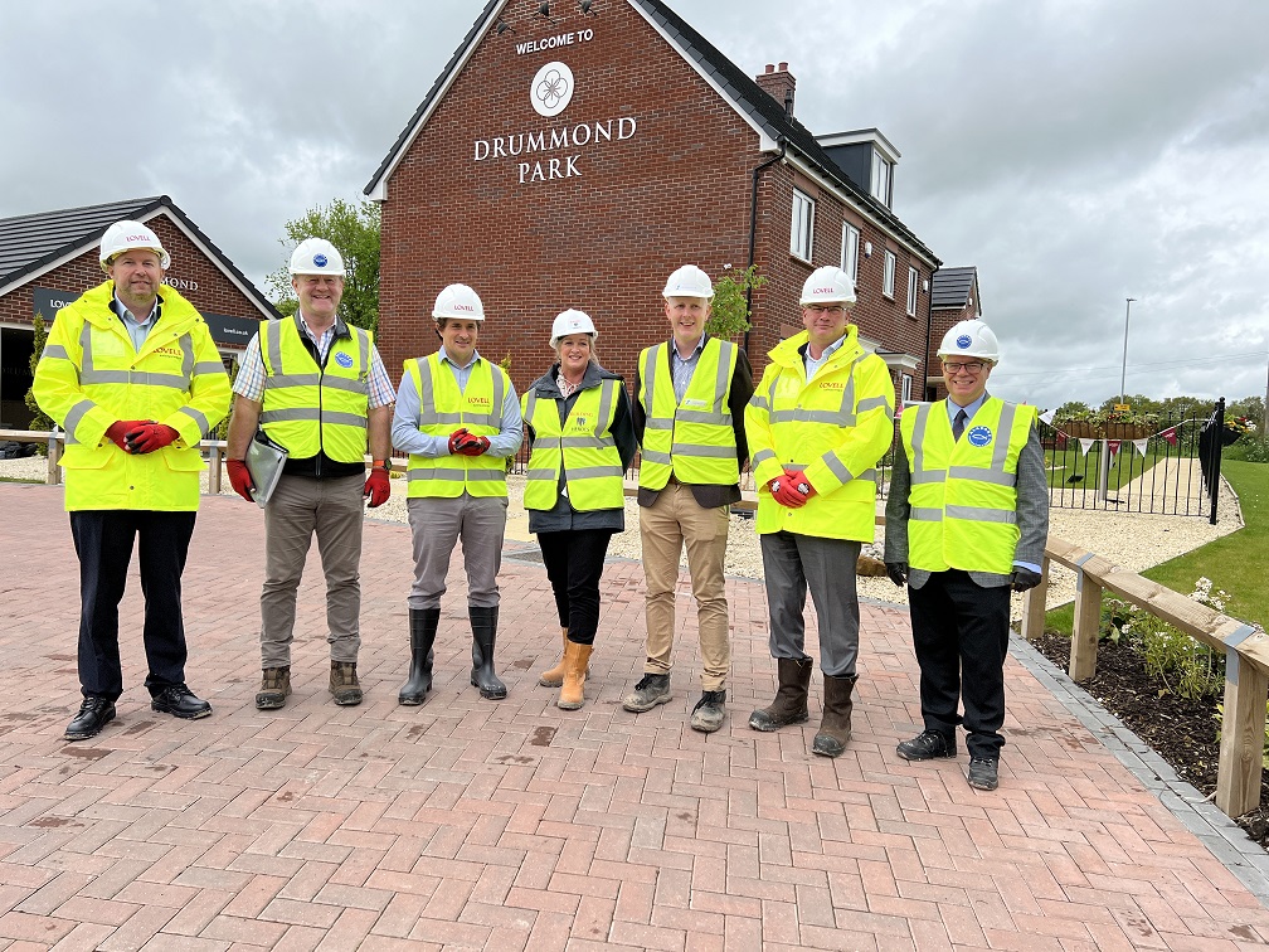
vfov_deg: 53.1
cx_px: 634
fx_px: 953
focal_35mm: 26
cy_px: 476
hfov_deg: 67.3
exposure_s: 1/3356
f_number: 1.5
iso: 50
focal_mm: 5.7
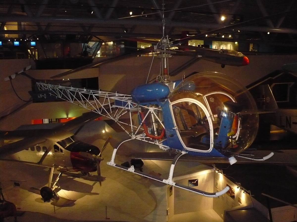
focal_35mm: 35
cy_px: 111
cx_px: 148
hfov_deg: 52.6
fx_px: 300
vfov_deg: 40.7
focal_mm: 5.8
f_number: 2.8
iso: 640
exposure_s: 1/30
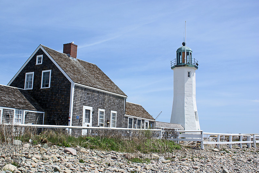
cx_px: 130
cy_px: 86
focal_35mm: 42
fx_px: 303
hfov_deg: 46.3
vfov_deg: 32.0
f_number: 10
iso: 100
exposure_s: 1/250
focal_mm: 28
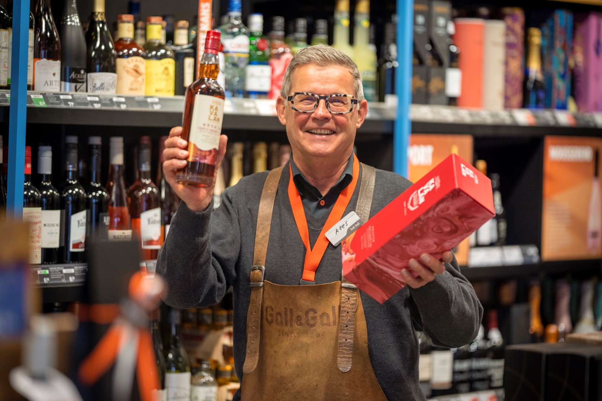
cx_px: 301
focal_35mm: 135
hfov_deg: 15.2
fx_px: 2257
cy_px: 200
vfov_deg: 10.2
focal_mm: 135
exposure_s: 1/250
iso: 1000
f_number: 1.8
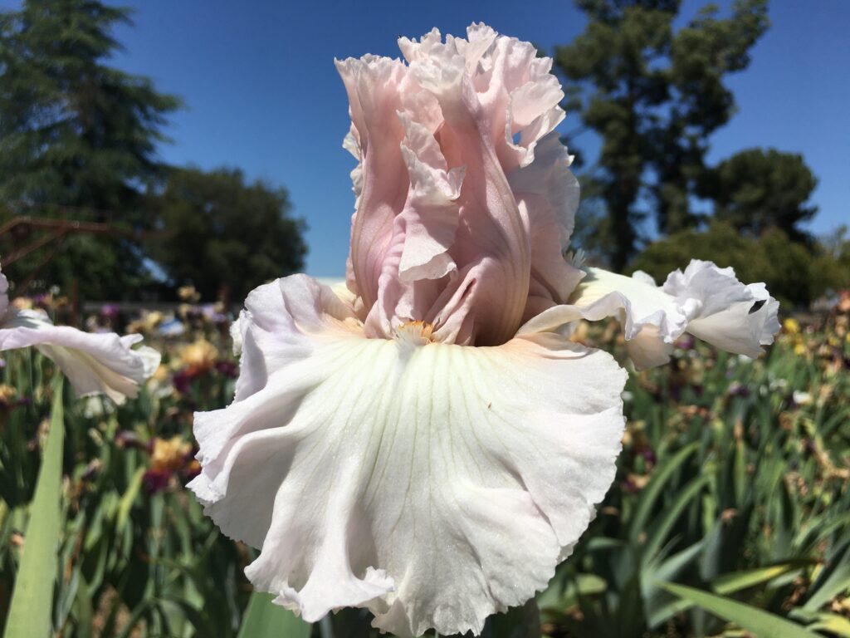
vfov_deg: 48.2
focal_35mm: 29
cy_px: 319
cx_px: 425
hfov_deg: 61.7
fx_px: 712
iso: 25
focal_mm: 4.15
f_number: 2.2
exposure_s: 1/3663
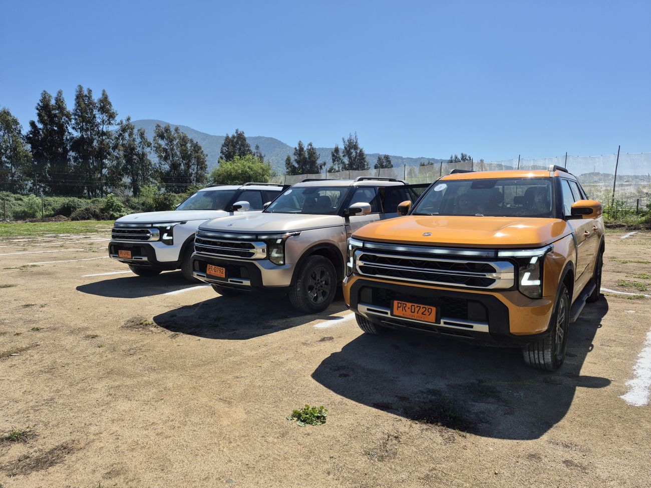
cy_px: 244
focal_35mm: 23
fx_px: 433
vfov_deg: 58.9
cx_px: 326
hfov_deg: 73.9
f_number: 1.8
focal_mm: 5.4
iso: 25
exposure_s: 1/2224
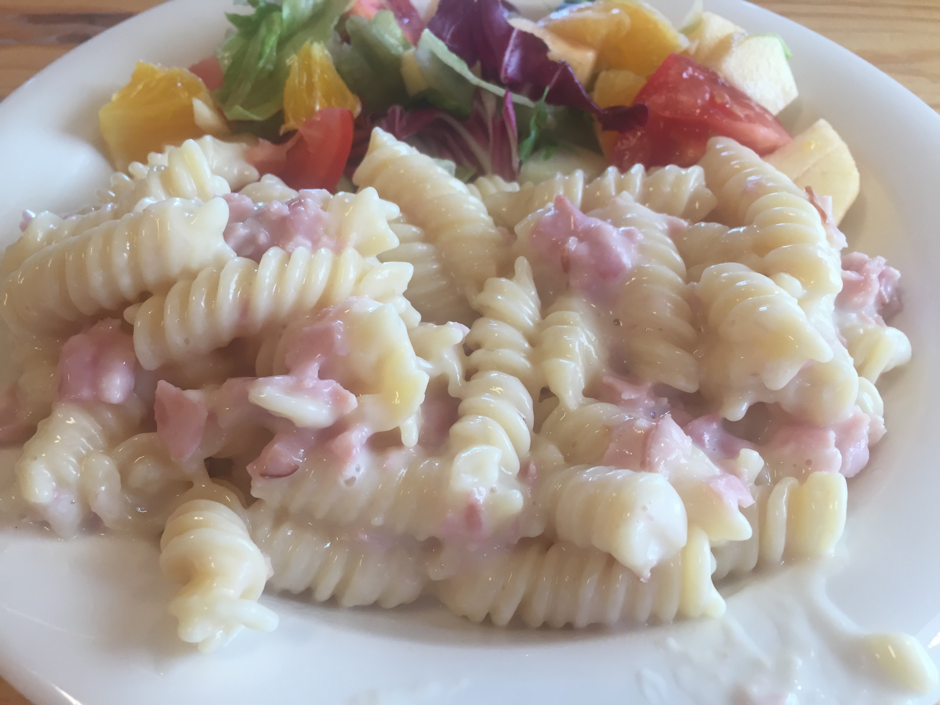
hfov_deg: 61.7
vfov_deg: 48.2
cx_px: 470
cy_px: 352
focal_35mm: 29
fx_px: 787
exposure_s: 1/33
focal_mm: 4.15
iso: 32
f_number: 2.2
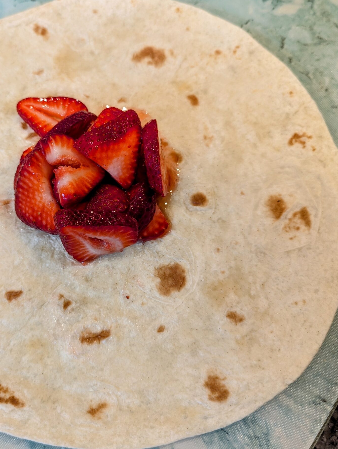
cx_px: 102
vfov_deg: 53.9
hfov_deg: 41.1
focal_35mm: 34
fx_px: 441
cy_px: 220
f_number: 1.85
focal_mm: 6.81
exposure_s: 1/30
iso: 75
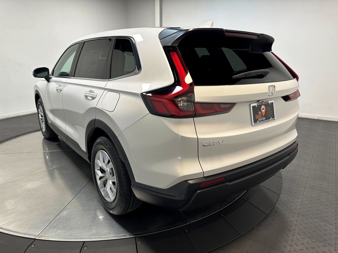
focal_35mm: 24
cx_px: 169
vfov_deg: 56.8
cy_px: 126
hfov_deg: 71.6
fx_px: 234
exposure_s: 1/60
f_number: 1.78
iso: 200
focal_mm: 6.86
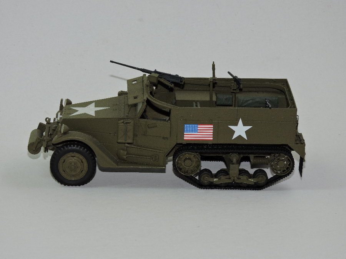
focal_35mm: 135
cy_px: 130
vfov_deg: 11.0
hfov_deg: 14.6
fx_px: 1349
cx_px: 173
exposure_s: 1/60
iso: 200
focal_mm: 24.2
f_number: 5
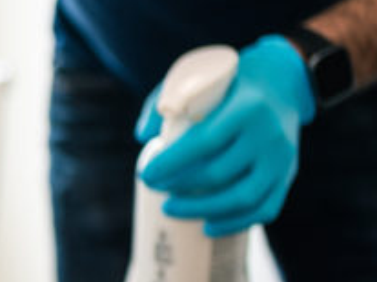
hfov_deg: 14.0
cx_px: -299
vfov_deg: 11.8
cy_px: 257
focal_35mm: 125
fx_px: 1361
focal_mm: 35
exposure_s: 1/100
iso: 100
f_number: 1.4
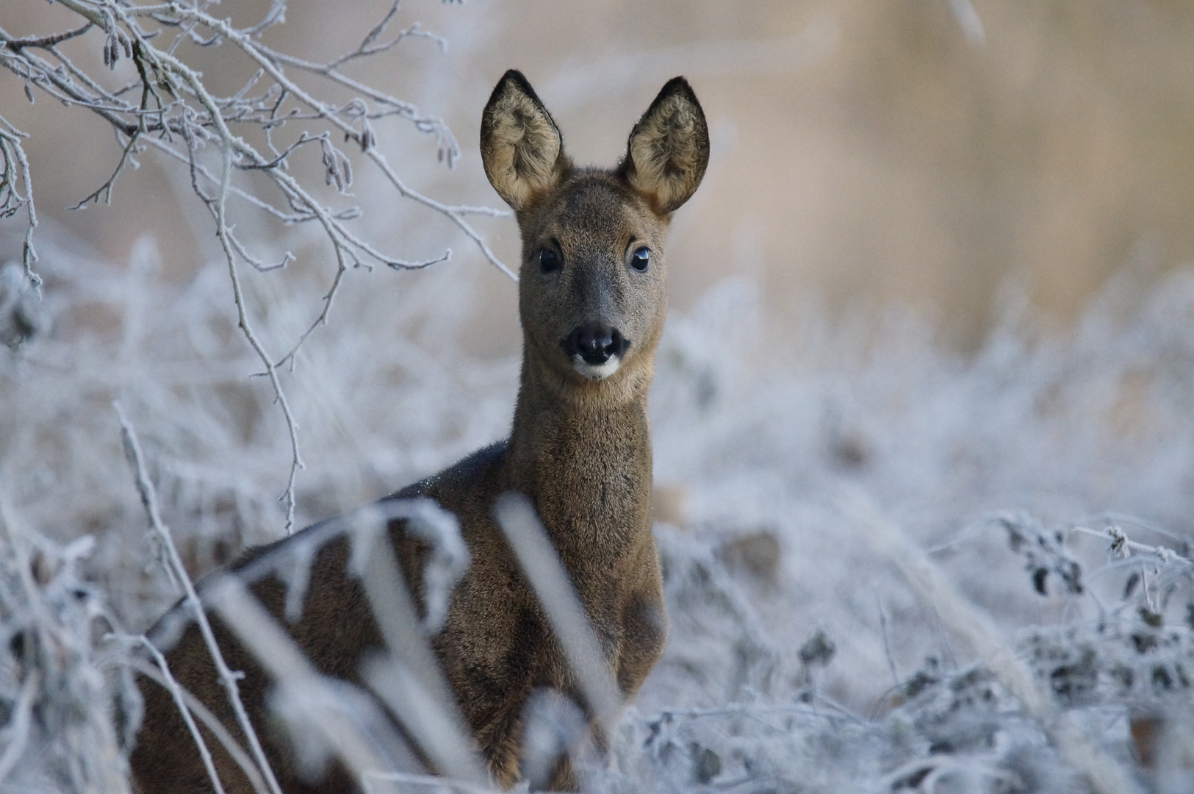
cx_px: 597
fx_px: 29819
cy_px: 397
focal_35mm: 900
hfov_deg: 2.3
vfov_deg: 1.5
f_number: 6.3
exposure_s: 1/500
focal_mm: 600
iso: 2500
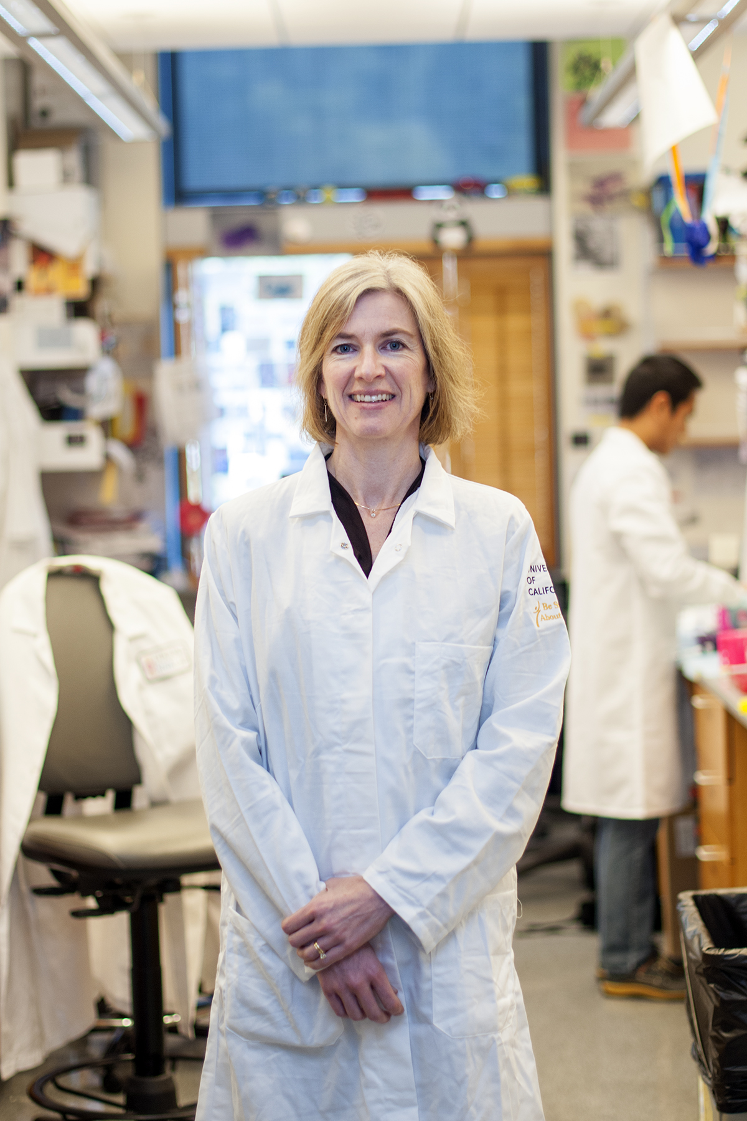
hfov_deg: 18.2
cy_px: 560
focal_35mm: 75
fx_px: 2334
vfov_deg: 27.0
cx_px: 374
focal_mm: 50
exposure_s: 1/125
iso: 200
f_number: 1.8
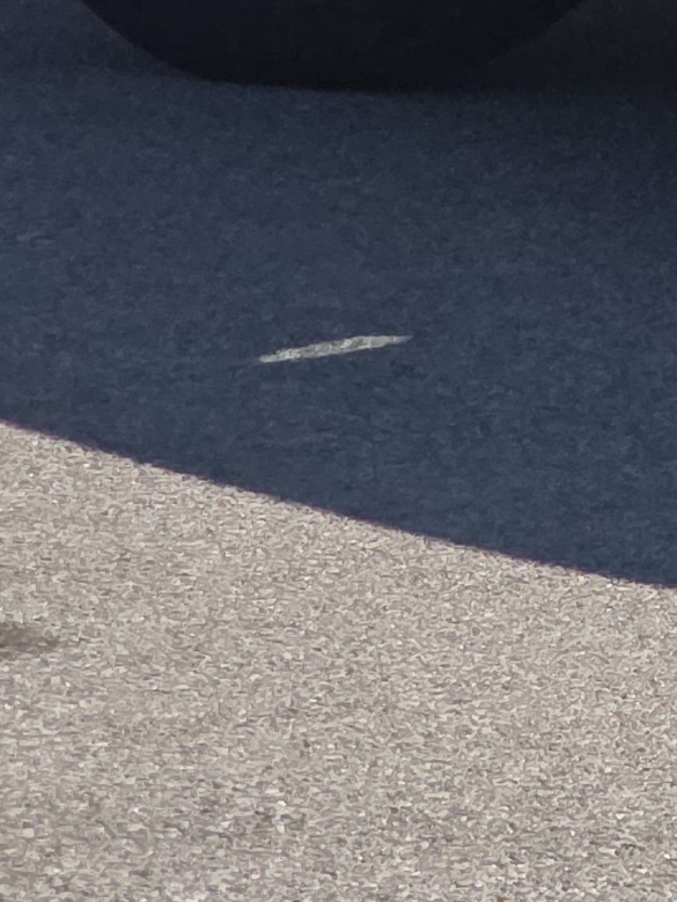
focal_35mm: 354
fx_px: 9231
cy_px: -690
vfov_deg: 5.5
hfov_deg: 4.1
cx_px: 2038
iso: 50
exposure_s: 1/2228
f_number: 2.4
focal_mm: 7.9
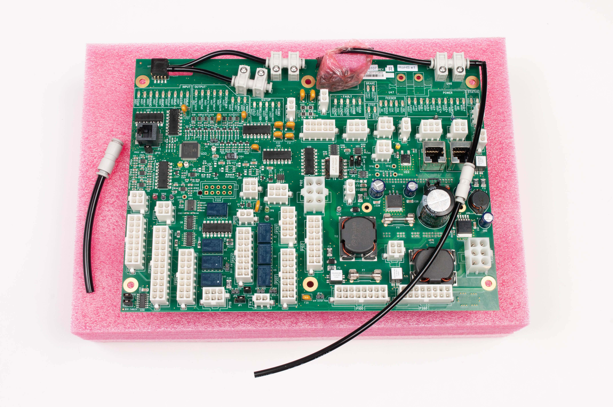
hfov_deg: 38.9
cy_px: 204
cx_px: 306
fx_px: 867
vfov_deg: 26.4
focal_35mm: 51
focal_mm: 34
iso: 200
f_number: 13
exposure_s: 1/80
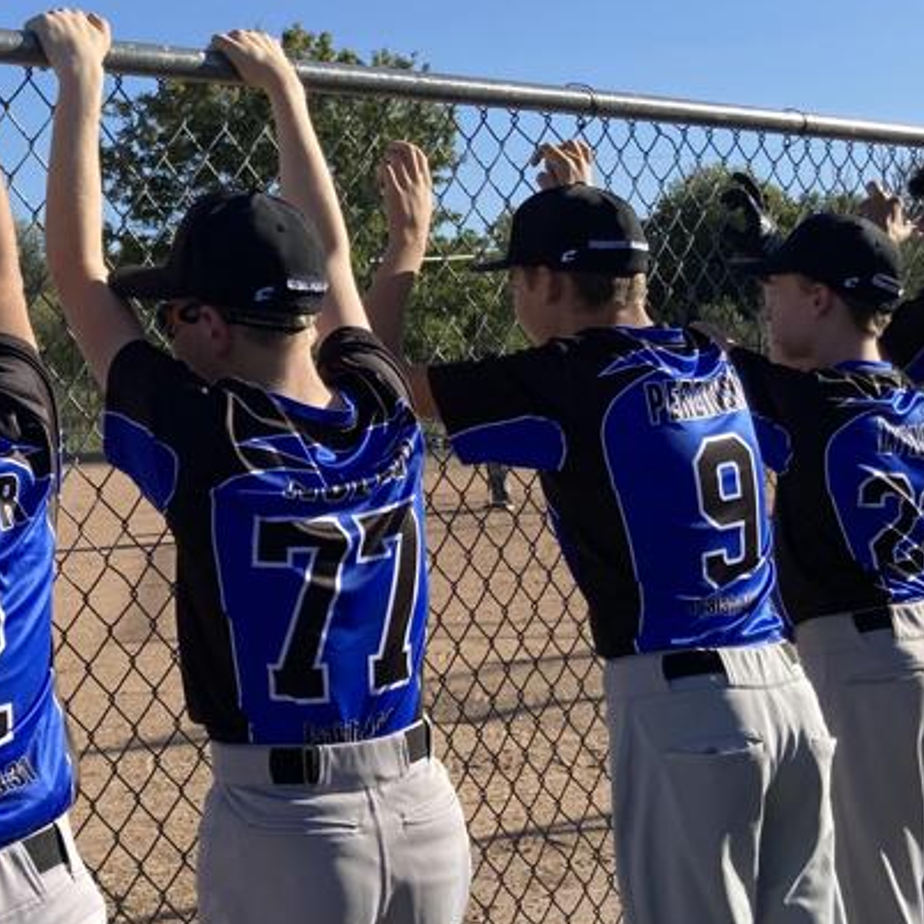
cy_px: 508
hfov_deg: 26.3
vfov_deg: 27.3
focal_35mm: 63
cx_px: 83
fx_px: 1903
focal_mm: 3.99
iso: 20
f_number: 1.8
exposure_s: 1/1372
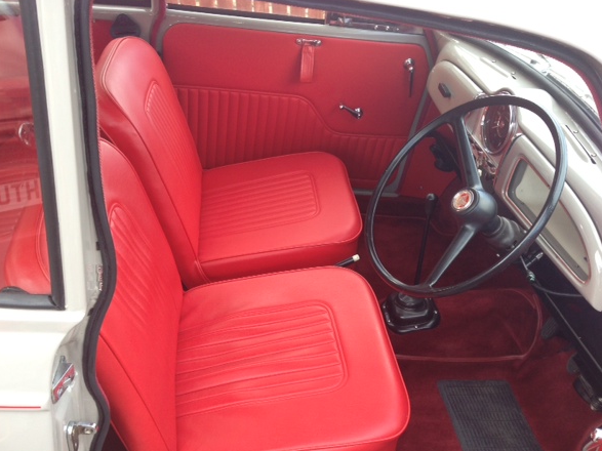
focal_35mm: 36
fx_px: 626
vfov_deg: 39.6
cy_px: 237
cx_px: 292
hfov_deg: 51.4
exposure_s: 1/60
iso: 64
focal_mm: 4.13
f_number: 2.4
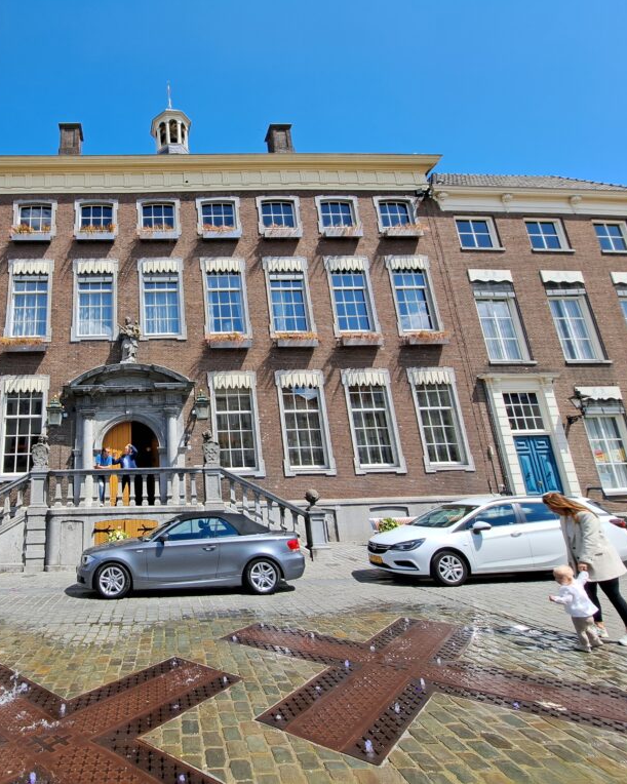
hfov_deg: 72.2
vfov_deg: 89.6
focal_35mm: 17
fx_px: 394
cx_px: 165
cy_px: 391
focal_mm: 1.74
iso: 50
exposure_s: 1/1106
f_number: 2.2
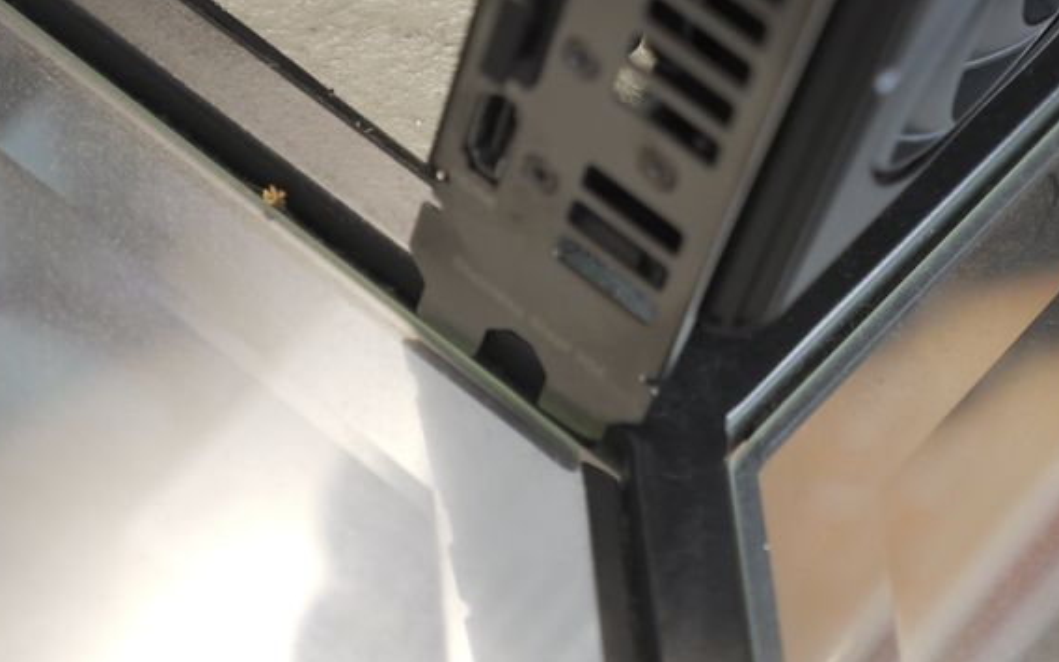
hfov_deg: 19.6
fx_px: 3030
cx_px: 850
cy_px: 95
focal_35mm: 105
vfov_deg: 12.4
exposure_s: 1/30
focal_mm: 29
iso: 1250
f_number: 2.8
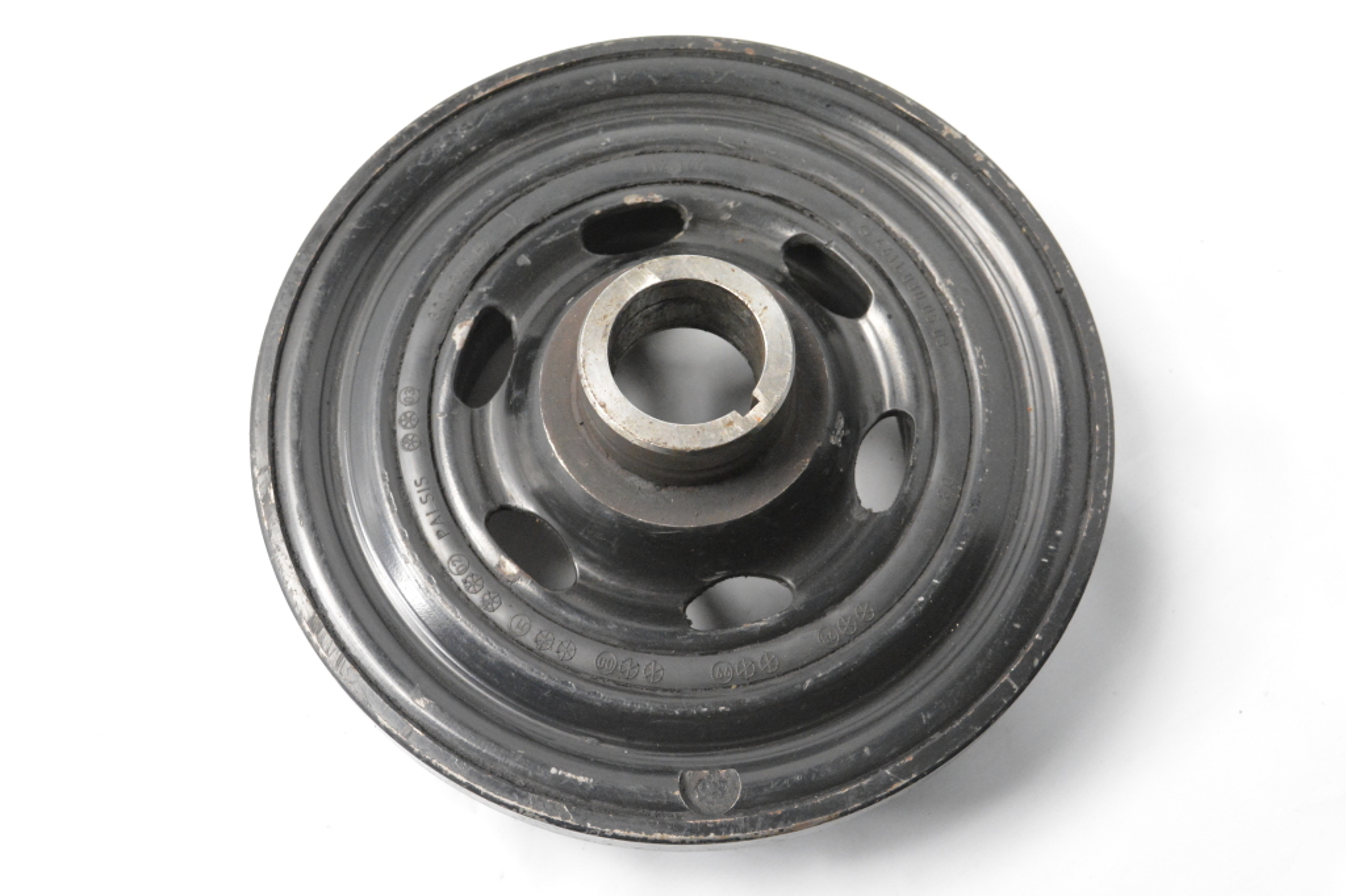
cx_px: 673
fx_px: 1906
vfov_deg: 26.5
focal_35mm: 51
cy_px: 448
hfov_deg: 38.9
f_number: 9
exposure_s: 1/320
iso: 6400
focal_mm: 34
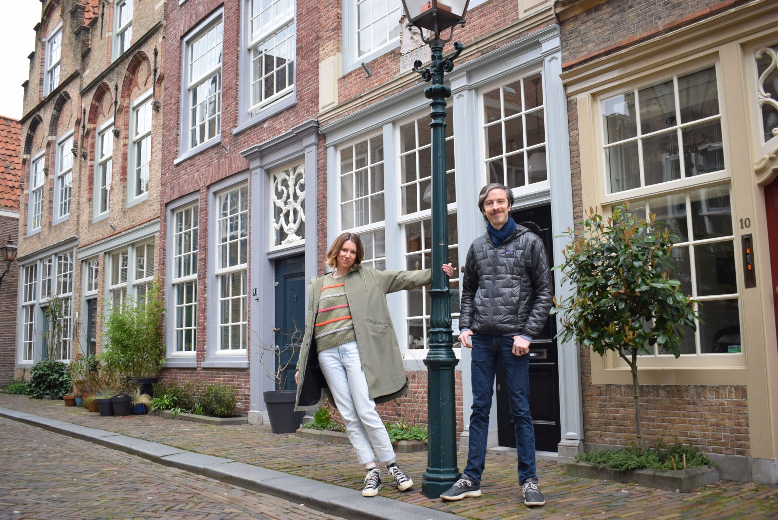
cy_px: 260
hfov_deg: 59.5
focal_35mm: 32
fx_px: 681
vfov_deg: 41.8
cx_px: 389
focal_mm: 21
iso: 400
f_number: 4.5
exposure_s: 1/80
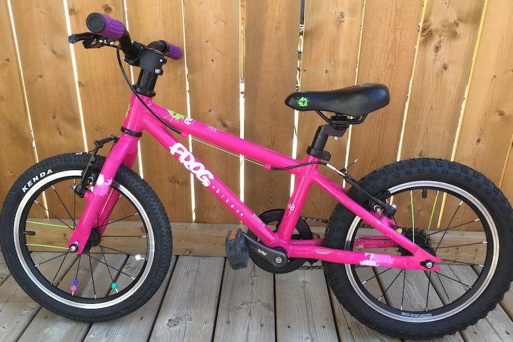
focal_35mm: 31
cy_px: 186
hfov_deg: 60.3
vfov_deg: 42.3
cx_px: 253
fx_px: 442
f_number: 2.2
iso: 32
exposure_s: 1/120
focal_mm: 4.15
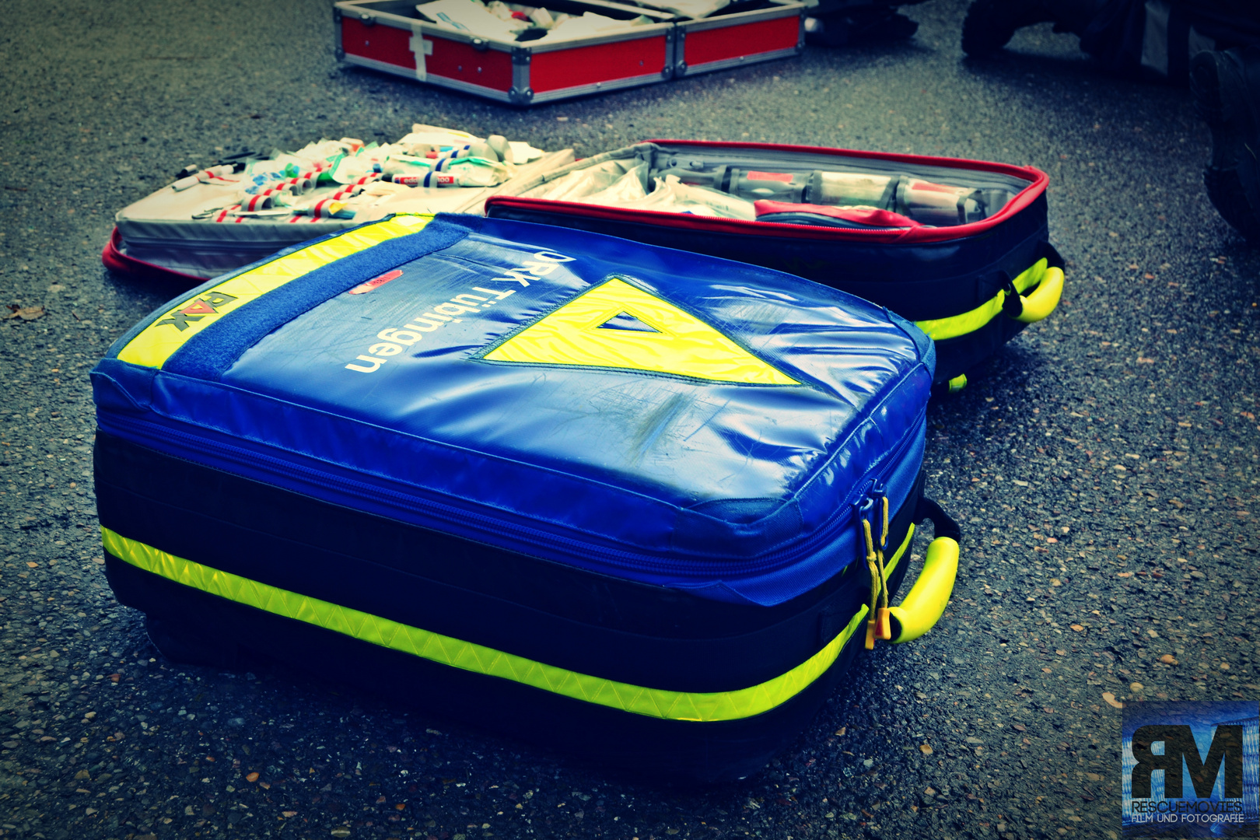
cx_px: 630
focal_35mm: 48
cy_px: 420
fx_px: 1680
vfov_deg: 28.1
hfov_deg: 41.1
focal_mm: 32
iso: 400
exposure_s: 1/160
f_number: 9
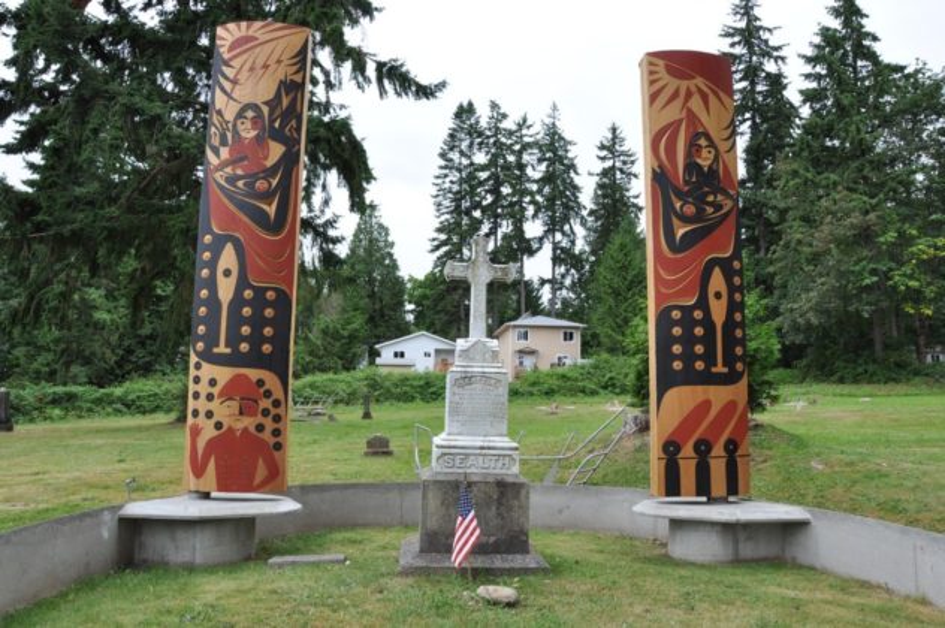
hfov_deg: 67.4
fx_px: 708
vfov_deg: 47.8
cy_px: 314
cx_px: 472
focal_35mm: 27
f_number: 9
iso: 200
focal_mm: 18
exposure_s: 1/80
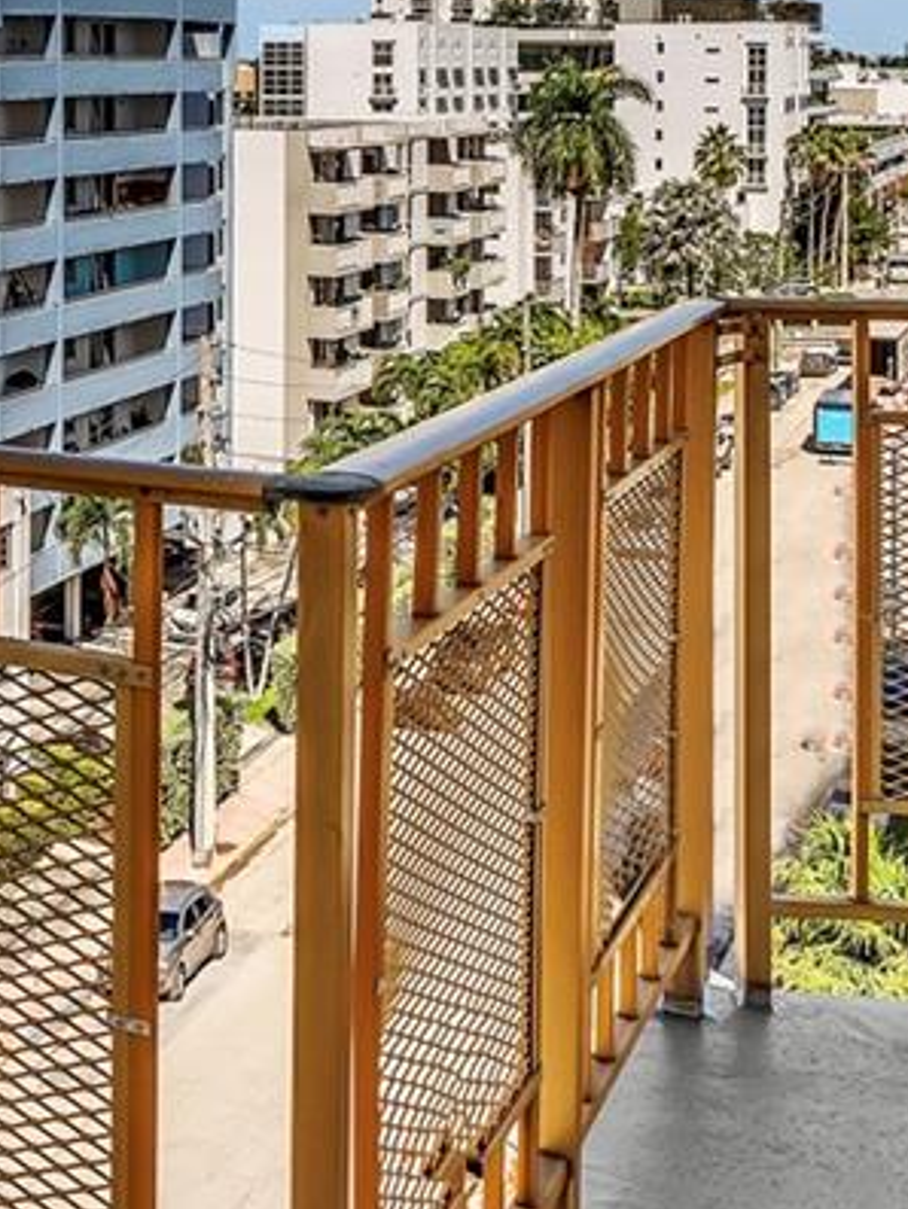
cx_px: -262
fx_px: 2167
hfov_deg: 21.5
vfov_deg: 29.8
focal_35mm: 62
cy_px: 116
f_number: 8
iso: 200
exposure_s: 1/1000
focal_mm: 16
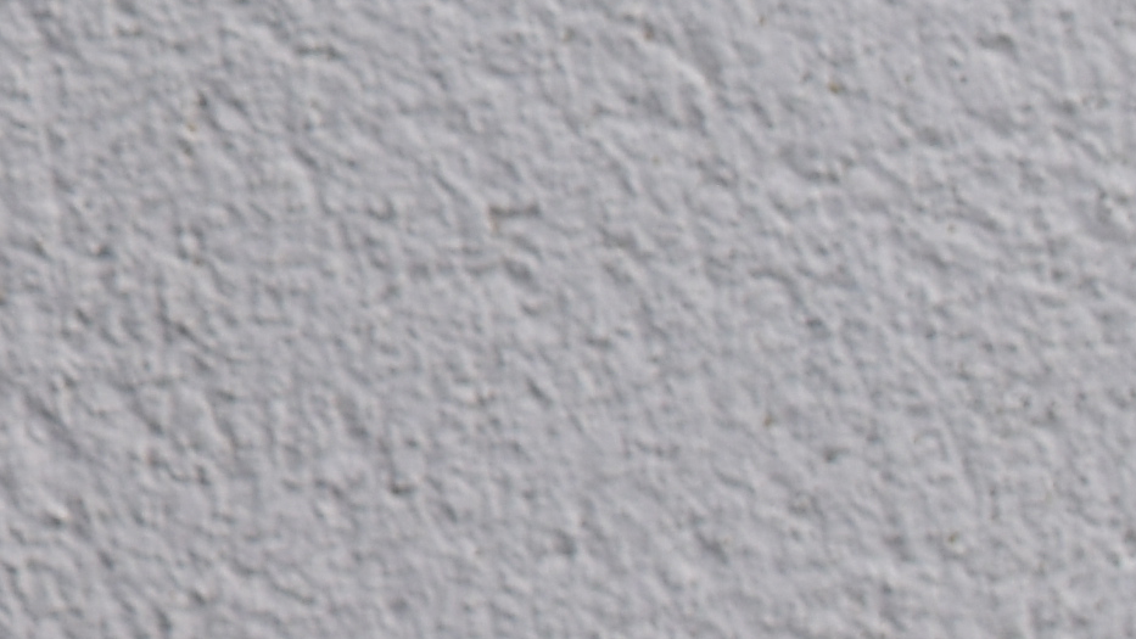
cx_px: -1958
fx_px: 12170
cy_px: -1127
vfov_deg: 3.0
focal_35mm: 404
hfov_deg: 5.1
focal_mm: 40
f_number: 9
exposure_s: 1/320
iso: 200
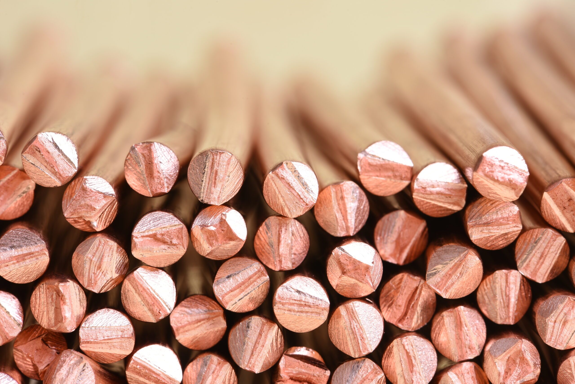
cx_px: 288
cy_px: 192
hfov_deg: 19.4
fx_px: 1678
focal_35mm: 105
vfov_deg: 13.1
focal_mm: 105
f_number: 22
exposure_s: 1/60
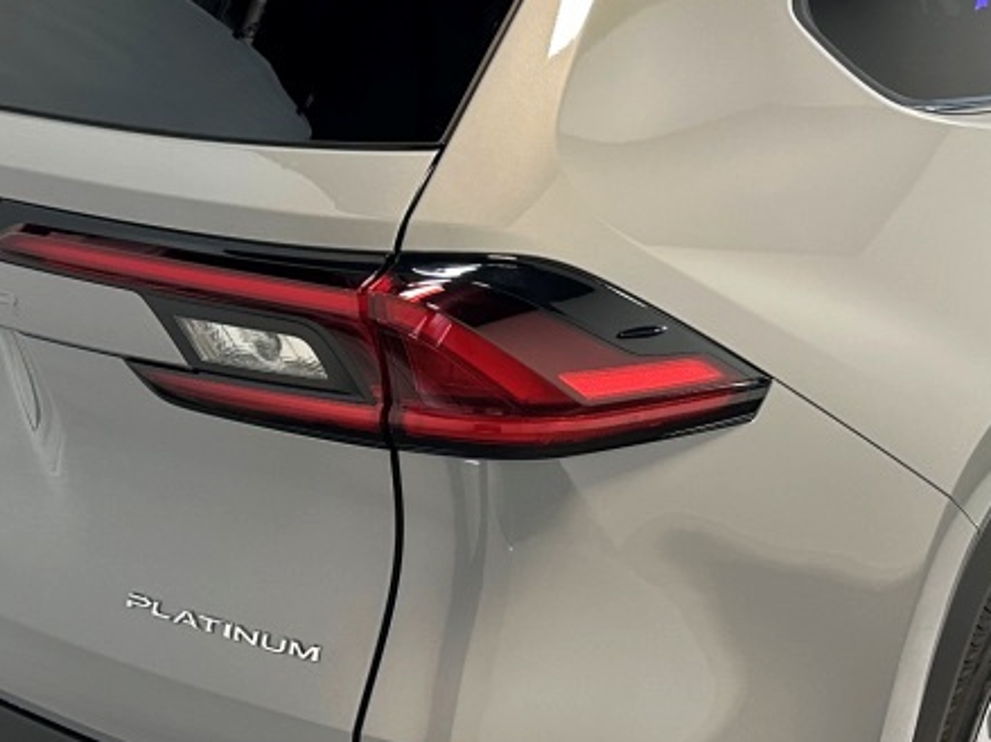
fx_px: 1603
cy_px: 370
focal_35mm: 56
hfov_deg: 34.3
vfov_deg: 26.1
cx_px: 537
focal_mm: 6.86
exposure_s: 1/60
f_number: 1.78
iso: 500
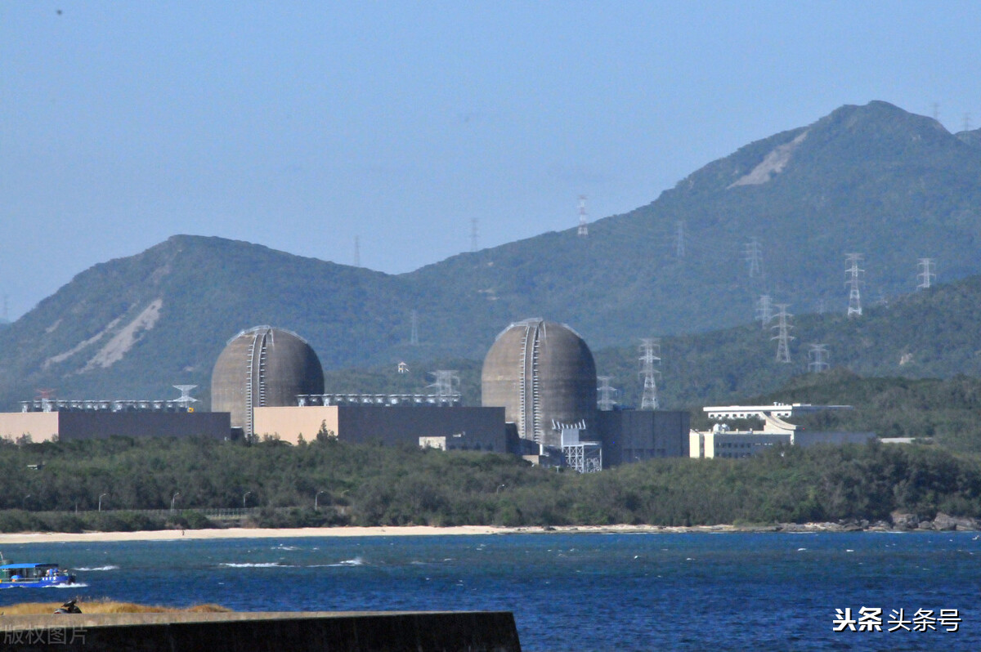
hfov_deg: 6.9
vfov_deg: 4.6
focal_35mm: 300
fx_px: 8168
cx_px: 490
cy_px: 326
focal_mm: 200
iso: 3200
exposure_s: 1/1600
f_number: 22
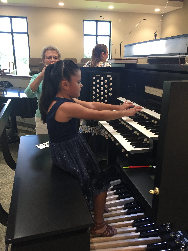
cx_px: 94
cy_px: 126
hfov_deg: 48.2
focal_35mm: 29
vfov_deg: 61.7
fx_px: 210
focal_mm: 4.15
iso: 160
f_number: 2.2
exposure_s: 1/30
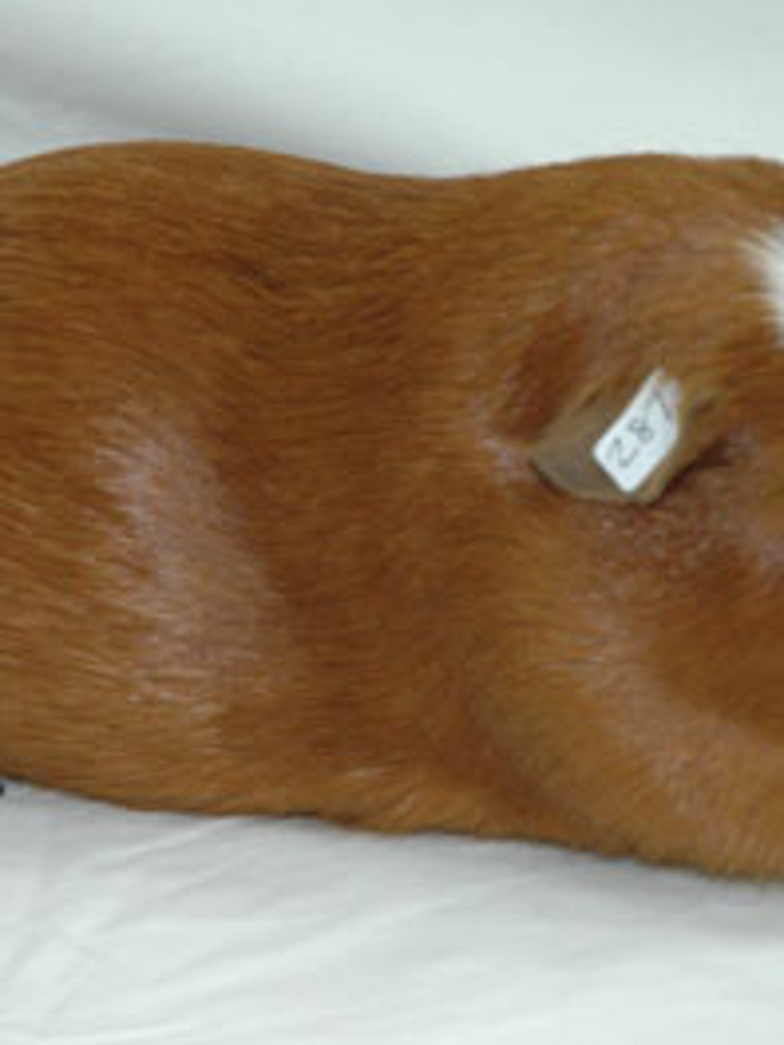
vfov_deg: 12.9
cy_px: 522
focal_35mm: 153
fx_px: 4620
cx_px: 475
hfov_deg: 9.7
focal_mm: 70
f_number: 5.6
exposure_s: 1/80
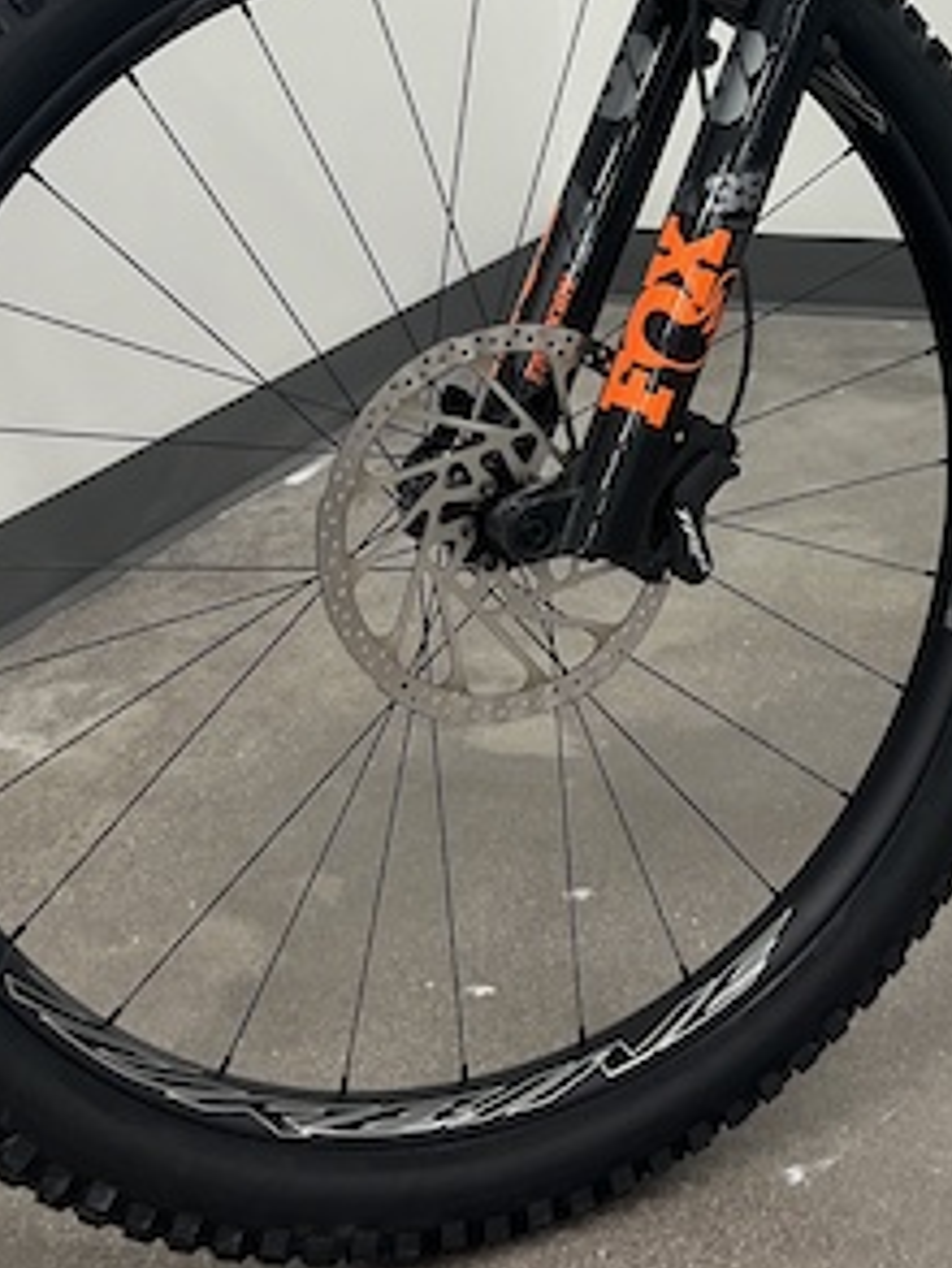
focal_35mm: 71
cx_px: 922
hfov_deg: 20.2
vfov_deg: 25.6
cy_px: -91
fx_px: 2602
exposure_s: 1/121
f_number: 1.5
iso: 100
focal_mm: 5.7
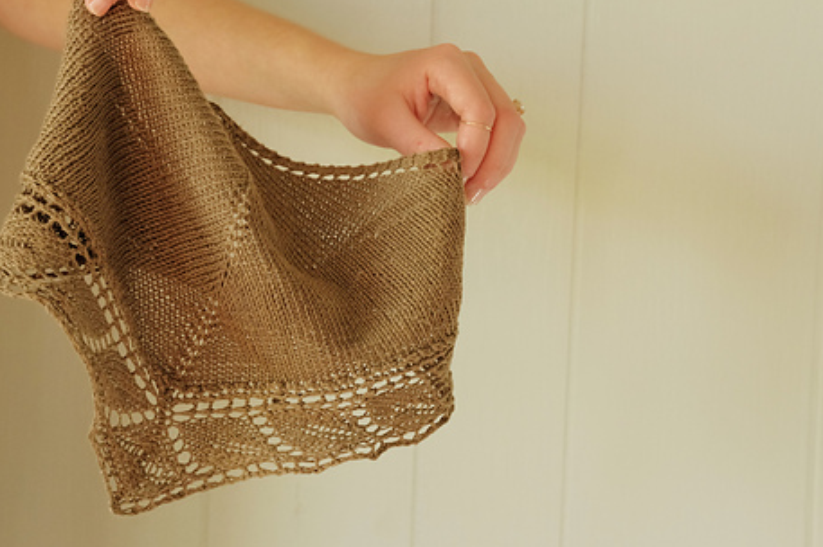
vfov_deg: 23.3
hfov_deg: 34.5
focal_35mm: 58
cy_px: 274
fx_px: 1325
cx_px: 402
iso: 2000
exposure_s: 1/60
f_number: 6.4
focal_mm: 35
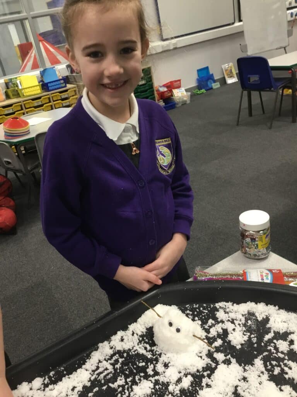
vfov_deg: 58.4
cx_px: 148
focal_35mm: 31
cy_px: 198
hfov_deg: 45.4
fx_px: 355
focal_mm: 3.3
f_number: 2.4
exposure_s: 1/33
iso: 100
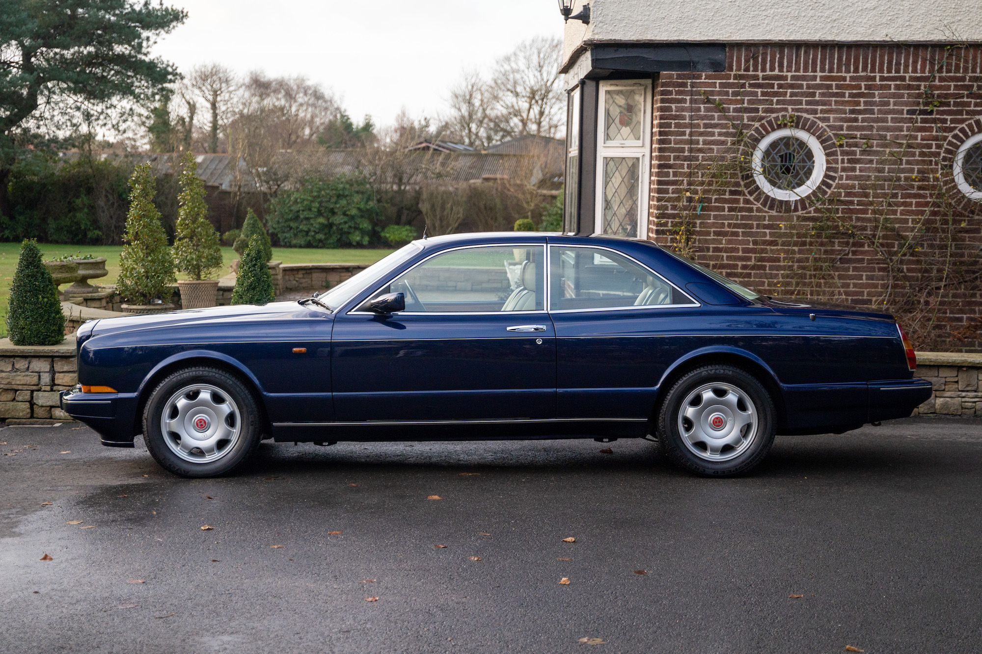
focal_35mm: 58
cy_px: 327
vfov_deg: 23.6
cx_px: 491
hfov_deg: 34.8
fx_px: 1568
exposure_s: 1/1000
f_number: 2.8
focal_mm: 57.5
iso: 320
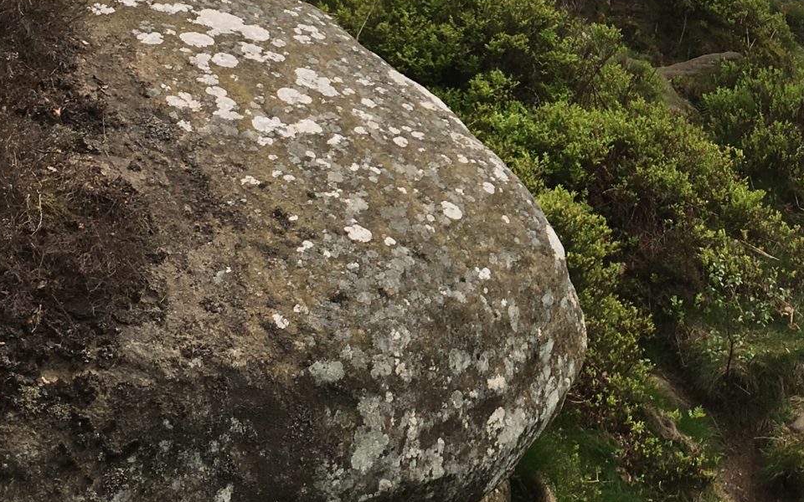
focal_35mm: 82
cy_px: 42
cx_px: 742
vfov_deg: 15.7
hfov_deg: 24.4
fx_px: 1797
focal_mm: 4.15
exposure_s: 1/472
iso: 25
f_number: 2.2
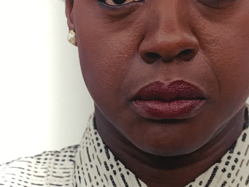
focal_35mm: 99
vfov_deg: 14.9
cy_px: 111
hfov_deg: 19.2
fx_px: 712
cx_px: -4
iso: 25
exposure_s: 1/15
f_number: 2.2
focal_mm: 4.15
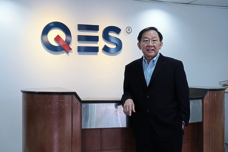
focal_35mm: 49
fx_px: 310
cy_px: 76
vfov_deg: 27.5
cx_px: 114
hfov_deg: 40.4
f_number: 2.8
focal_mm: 18.1
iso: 800
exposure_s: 1/160
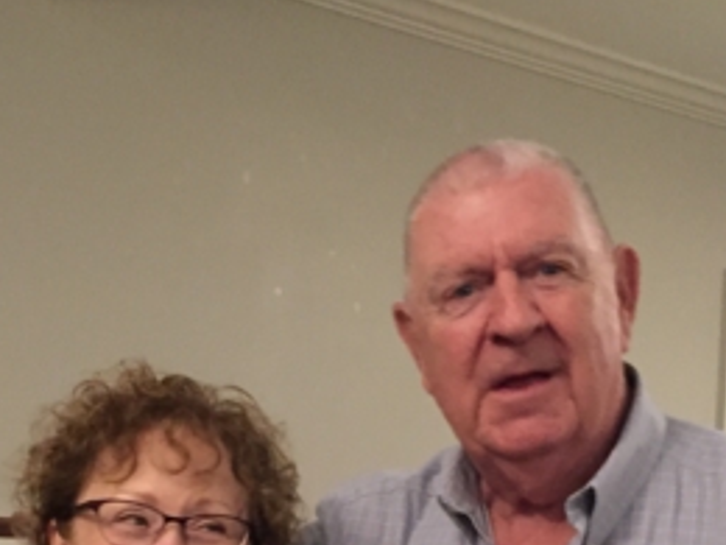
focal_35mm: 72
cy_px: 667
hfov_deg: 26.9
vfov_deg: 19.2
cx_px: 246
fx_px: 1510
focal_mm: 4.15
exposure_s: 1/15
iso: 500
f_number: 2.2
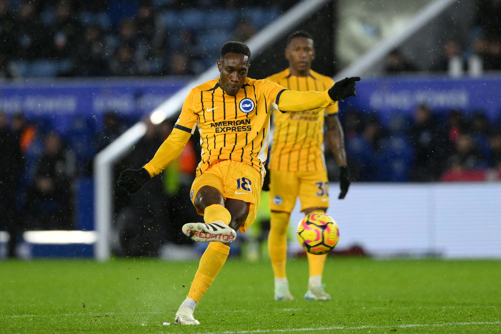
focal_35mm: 400
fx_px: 5566
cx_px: 250
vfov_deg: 3.4
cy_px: 167
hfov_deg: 5.2
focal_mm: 400
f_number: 3.2
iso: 3200
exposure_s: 1/2000
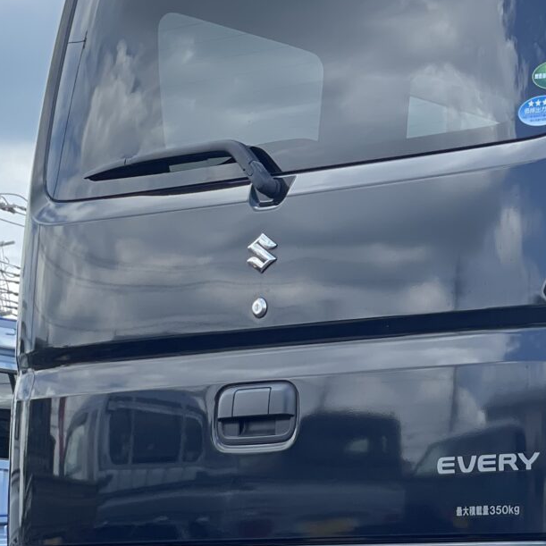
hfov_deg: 11.1
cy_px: 392
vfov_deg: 11.3
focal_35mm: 154
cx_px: 710
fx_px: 2748
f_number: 2
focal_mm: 6
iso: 25
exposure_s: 1/375
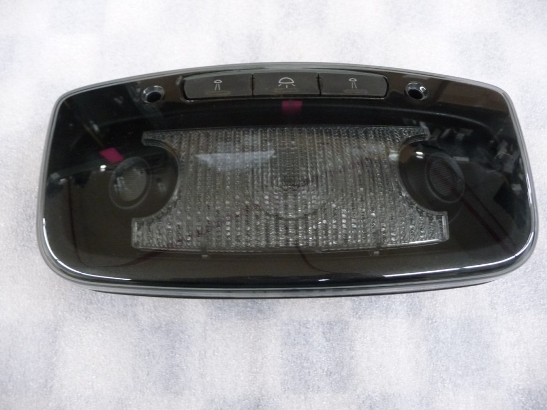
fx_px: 442
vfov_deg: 49.7
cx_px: 274
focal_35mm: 28
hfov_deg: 63.4
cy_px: 205
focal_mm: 4.7
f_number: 3.3
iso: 400
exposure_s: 1/15
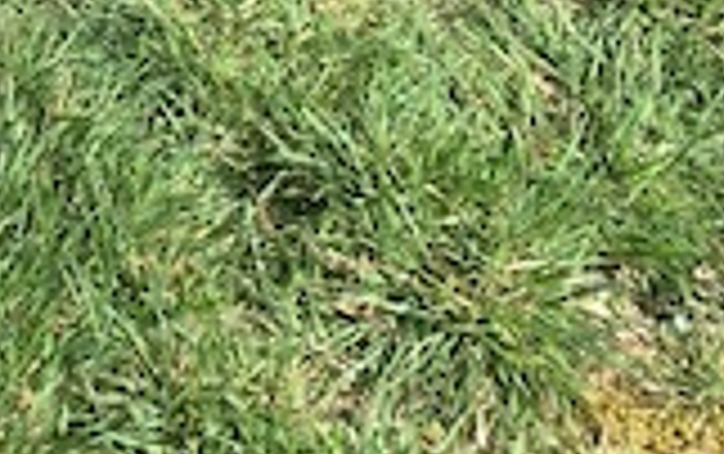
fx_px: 2706
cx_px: -243
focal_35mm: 137
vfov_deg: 7.7
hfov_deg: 14.5
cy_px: -1115
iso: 25
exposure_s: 1/887
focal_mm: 4.25
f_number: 1.8
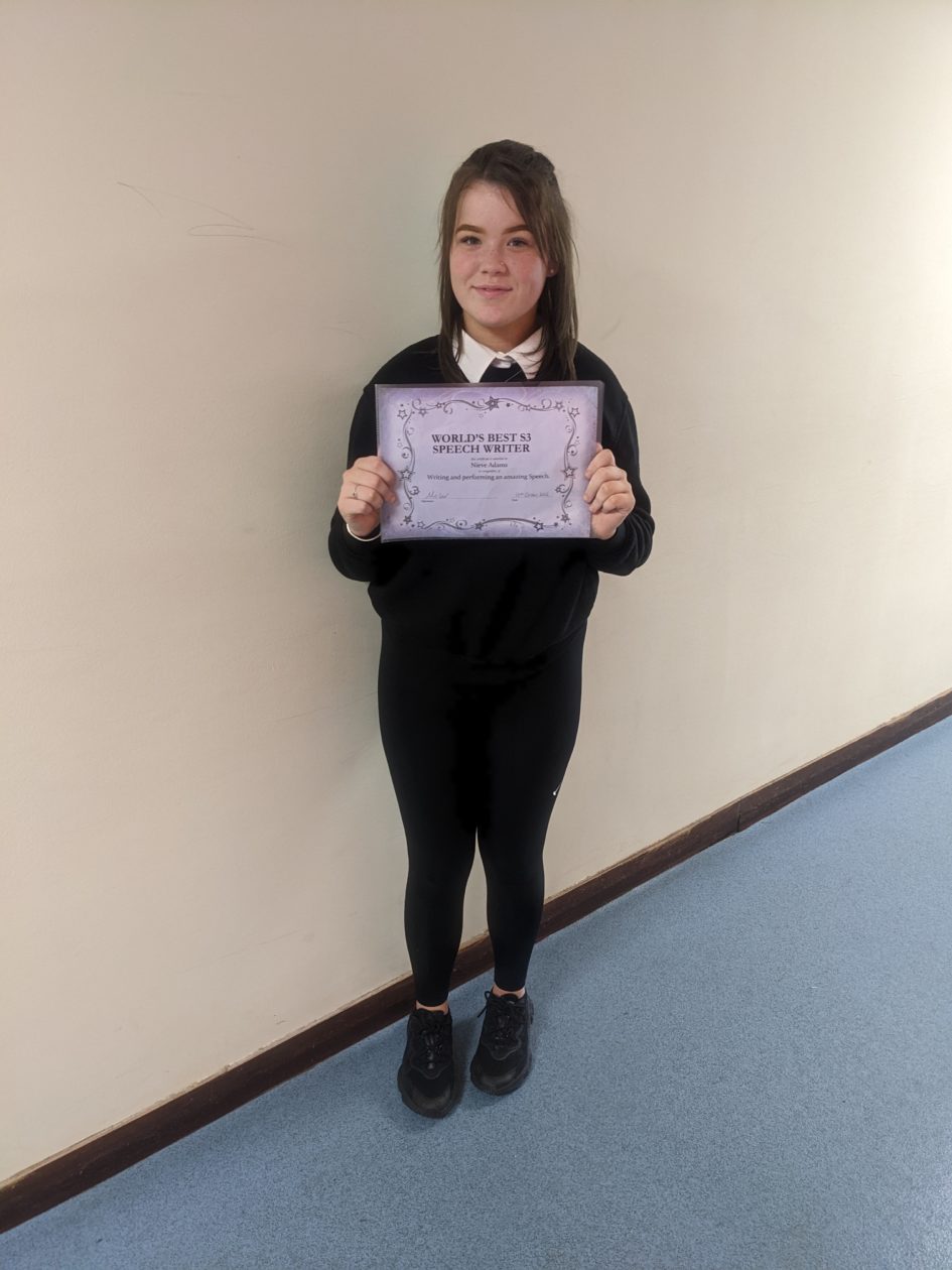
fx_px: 990
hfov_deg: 51.4
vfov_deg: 65.3
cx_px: 476
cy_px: 635
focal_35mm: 27
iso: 136
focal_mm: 4.38
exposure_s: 1/25
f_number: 1.73
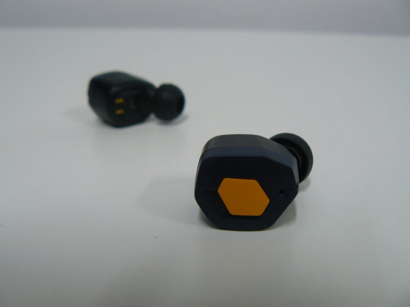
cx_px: 205
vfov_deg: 39.7
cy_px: 154
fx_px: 426
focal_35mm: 36
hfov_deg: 51.4
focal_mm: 6
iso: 200
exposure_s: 1/30
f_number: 2.8
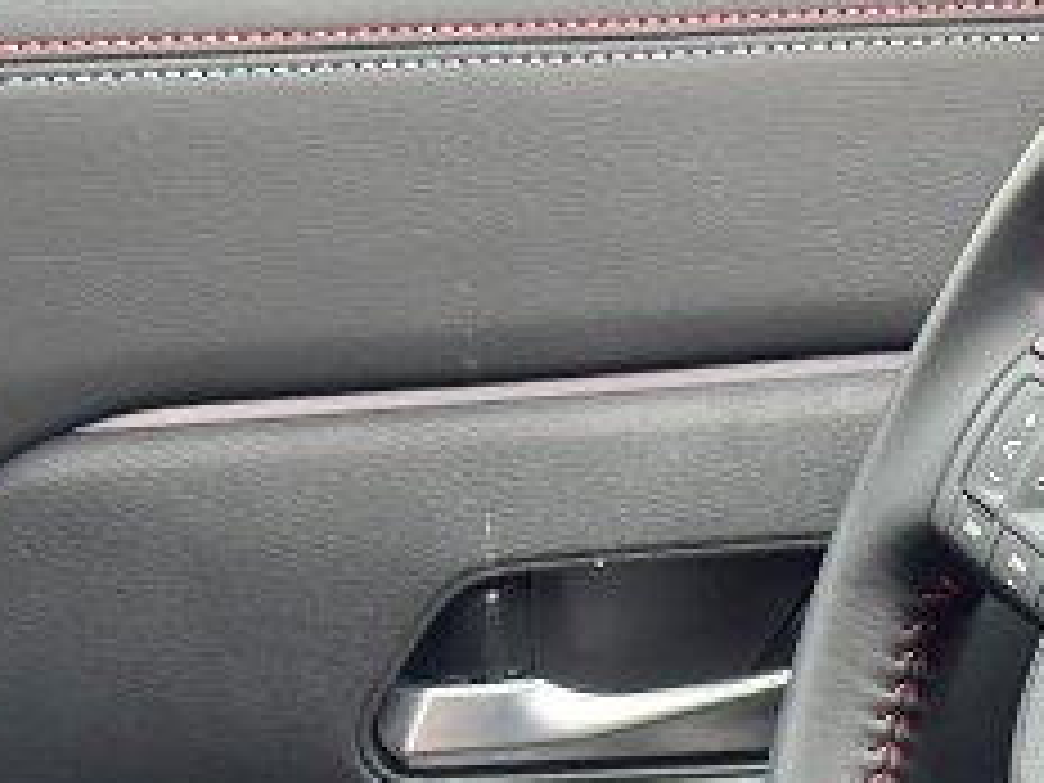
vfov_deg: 6.8
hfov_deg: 8.9
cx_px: 1953
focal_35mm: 212
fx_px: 6394
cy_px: 1606
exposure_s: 1/71
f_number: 1.78
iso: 80
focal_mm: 6.86
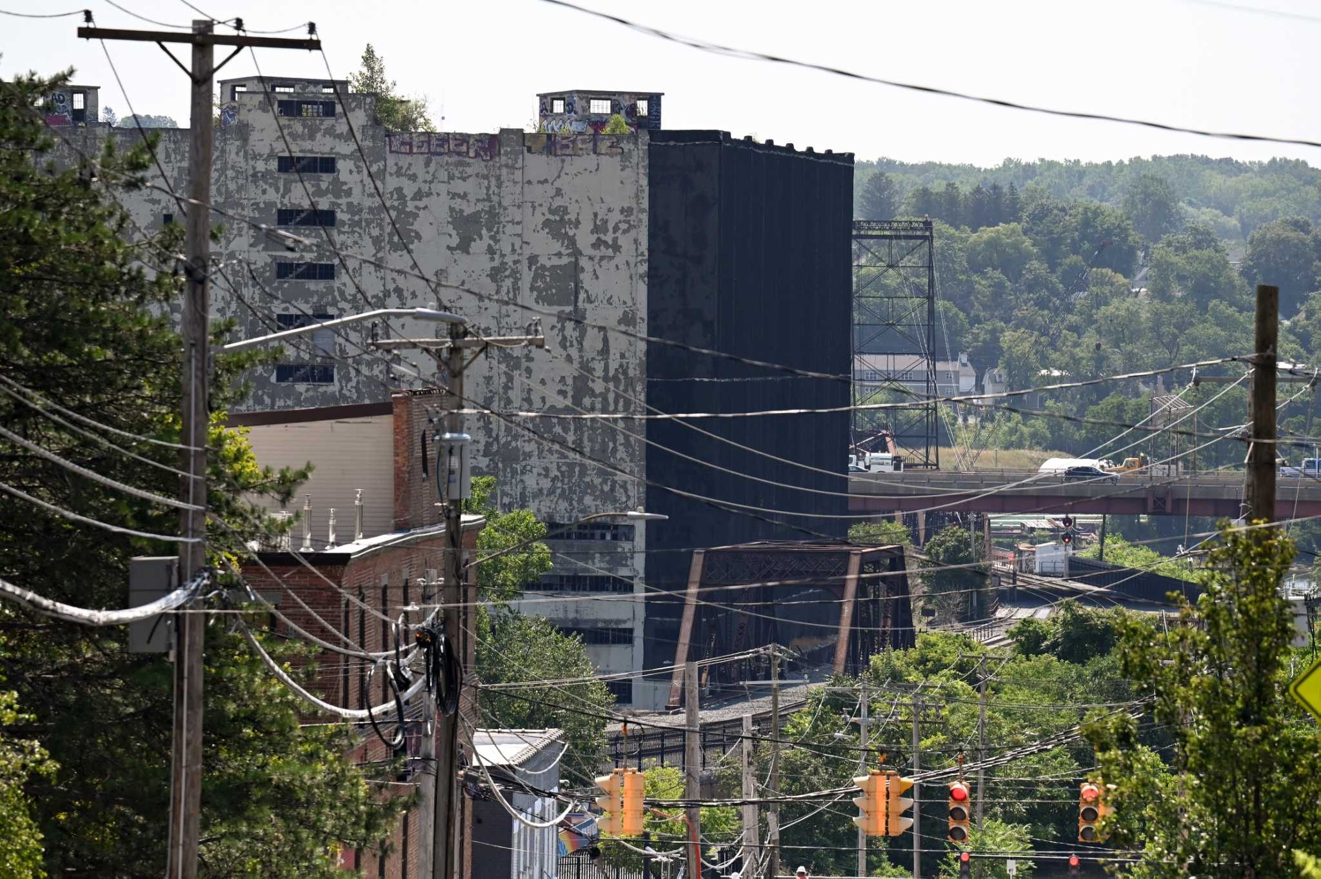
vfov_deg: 7.0
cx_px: 660
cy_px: 440
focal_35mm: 195
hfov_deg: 10.6
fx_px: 7149
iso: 2200
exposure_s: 1/8000
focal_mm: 195
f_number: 6.3
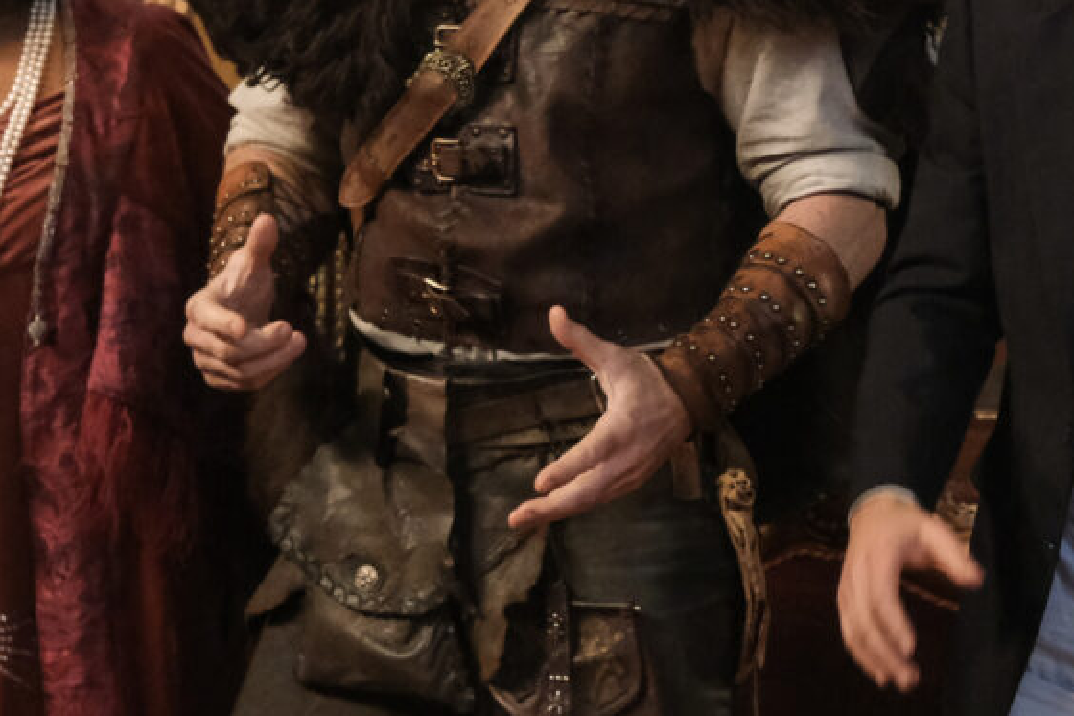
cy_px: 349
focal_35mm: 96
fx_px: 2863
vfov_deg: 14.2
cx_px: 903
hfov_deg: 20.9
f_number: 2.8
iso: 8000
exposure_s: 1/100
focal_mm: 23.4
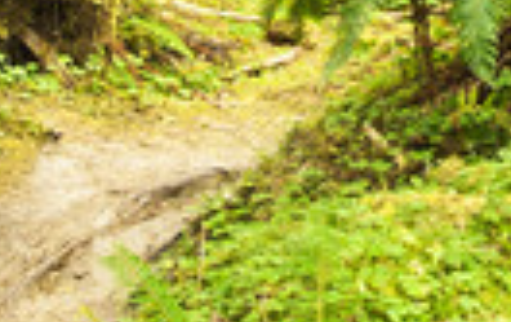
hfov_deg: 11.1
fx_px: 2637
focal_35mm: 189
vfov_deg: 6.8
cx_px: 277
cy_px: -285
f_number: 5.6
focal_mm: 24
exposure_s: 1/4
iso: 500
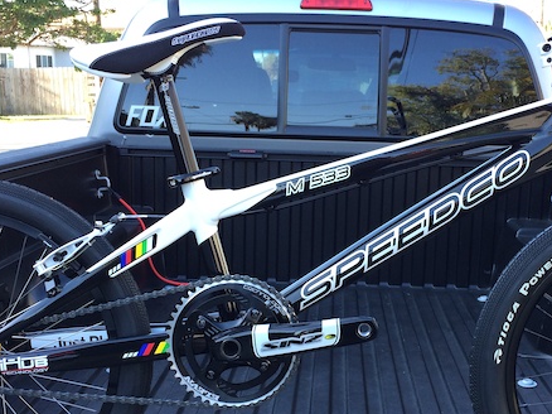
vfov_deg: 27.5
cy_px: 235
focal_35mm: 53
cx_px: 331
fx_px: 845
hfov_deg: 36.1
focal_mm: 4.15
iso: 32
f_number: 2.2
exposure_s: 1/120
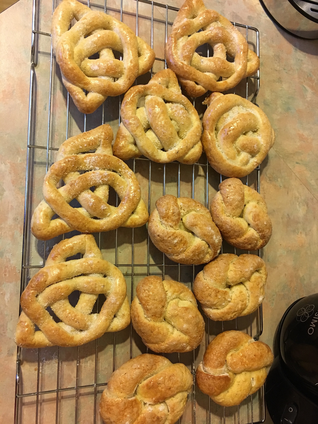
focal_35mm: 29
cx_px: 159
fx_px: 355
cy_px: 212
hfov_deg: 48.2
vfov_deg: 61.7
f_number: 2.2
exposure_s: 1/33
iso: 200
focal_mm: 4.15
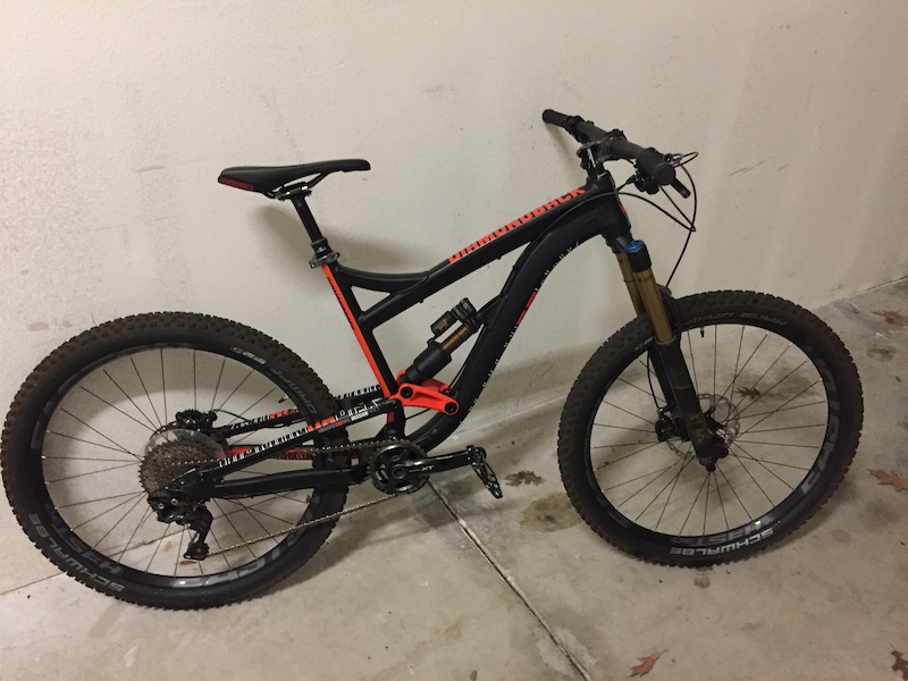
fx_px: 761
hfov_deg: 61.7
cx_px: 454
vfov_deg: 48.2
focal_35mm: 29
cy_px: 340
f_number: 2.2
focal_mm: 4.15
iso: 500
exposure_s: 1/15
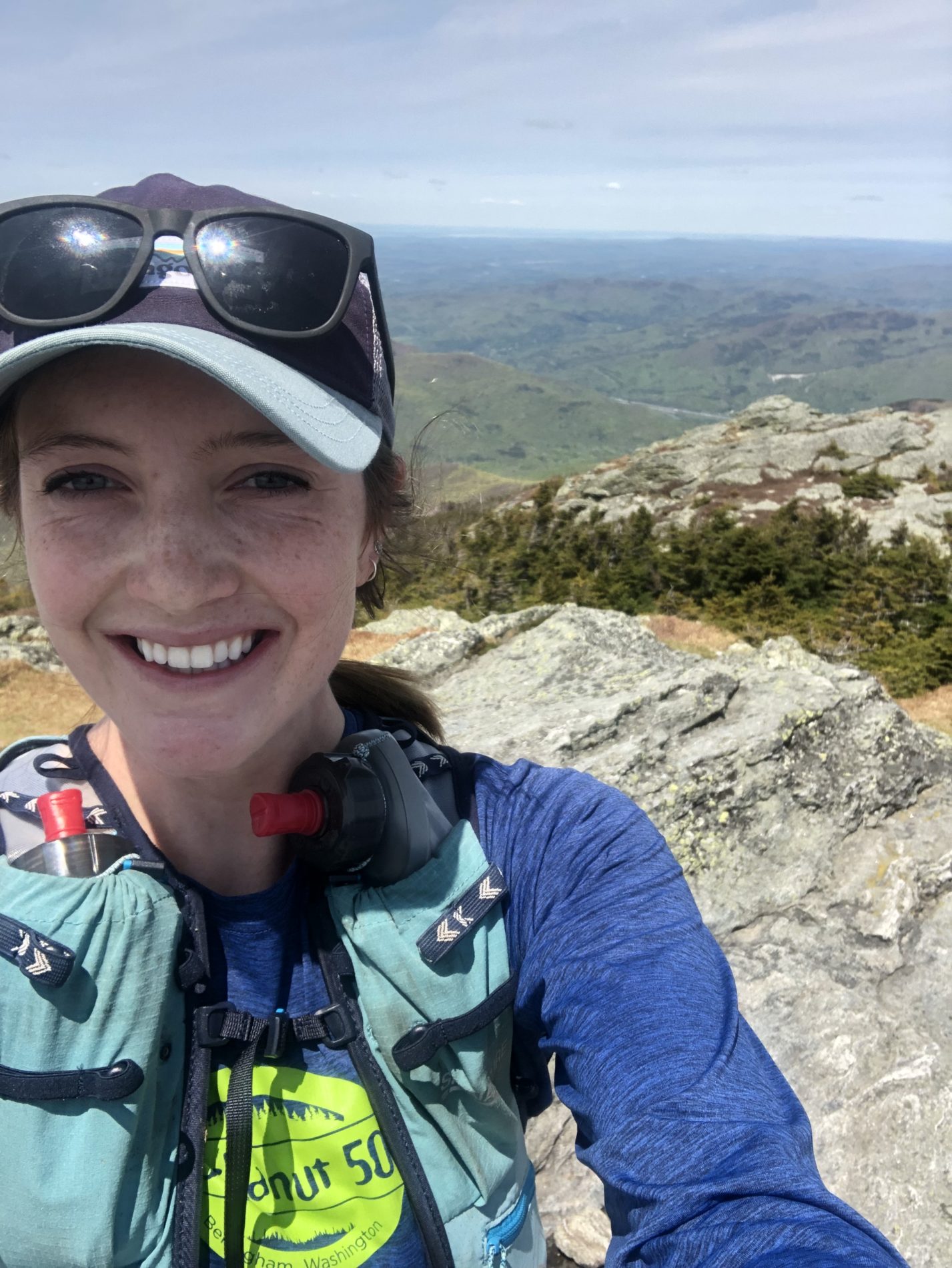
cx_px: 476
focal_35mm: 32
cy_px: 634
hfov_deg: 44.2
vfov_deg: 56.8
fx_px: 1172
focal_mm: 2.87
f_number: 2.2
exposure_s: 1/451
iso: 20
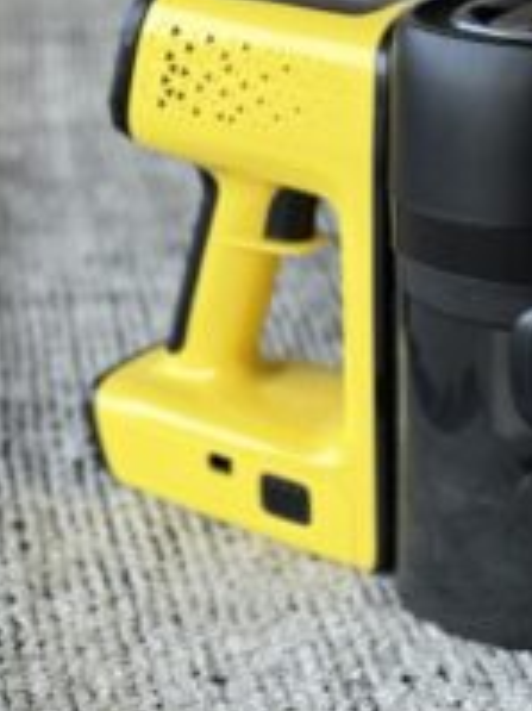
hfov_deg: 14.5
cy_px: 481
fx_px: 2072
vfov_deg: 19.4
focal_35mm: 101
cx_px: 489
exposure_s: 1/168
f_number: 1.78
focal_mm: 6.86
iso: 50
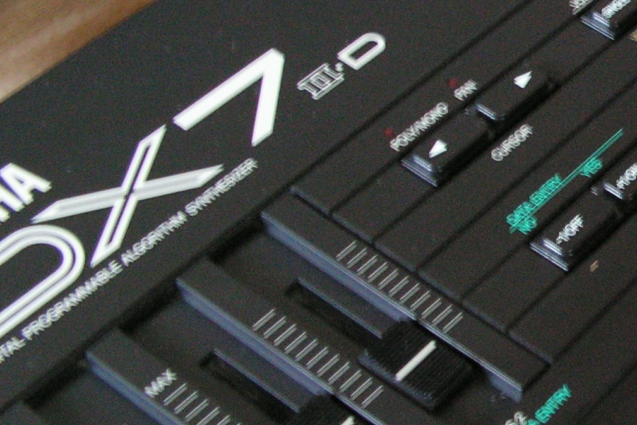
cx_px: 737
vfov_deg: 14.4
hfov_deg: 20.3
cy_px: 157
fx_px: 1681
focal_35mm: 95
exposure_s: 1/2.5
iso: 160
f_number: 3.2
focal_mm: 6
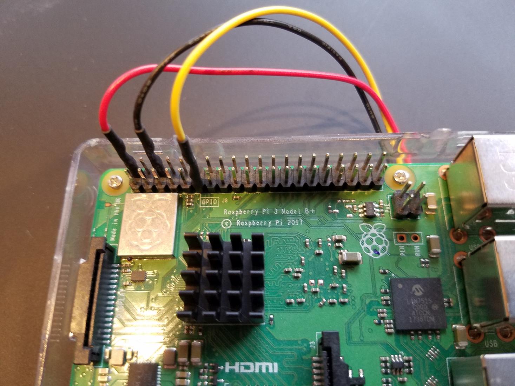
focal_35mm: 26
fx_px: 387
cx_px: 258
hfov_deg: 67.3
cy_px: 193
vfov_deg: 53.1
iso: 160
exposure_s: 1/24
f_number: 1.7
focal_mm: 4.2
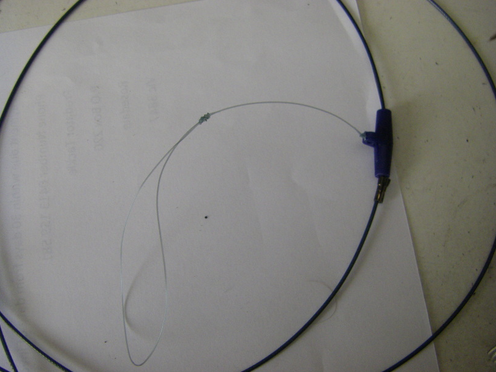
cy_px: 188
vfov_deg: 36.0
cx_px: 249
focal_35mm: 40
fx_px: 573
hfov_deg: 46.8
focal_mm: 6.3
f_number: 3.5
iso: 320
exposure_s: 1/50
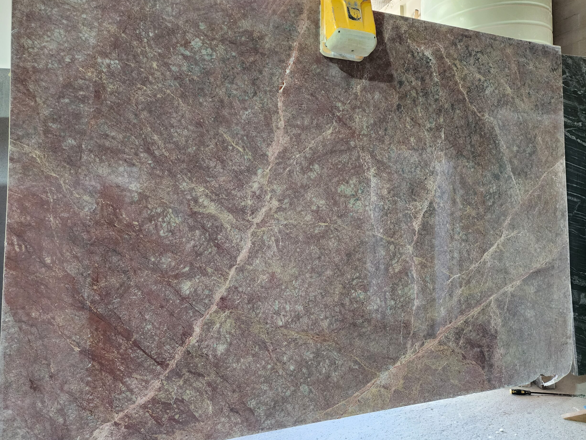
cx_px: 298
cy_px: 215
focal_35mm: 24
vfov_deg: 56.8
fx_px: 406
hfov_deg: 71.6
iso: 800
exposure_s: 1/100
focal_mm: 6.4
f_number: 1.8
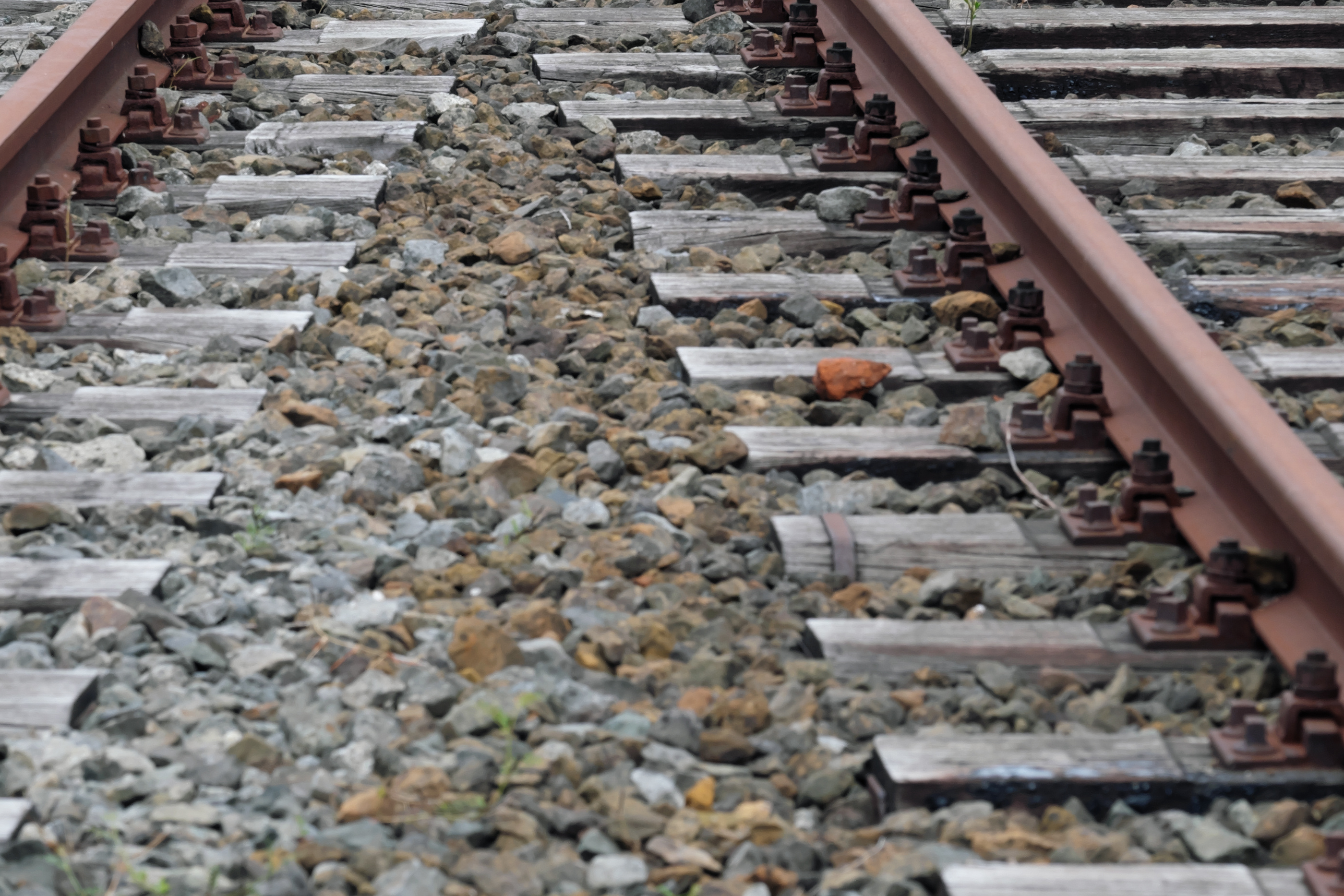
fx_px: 8960
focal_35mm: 240
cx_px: 466
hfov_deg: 8.6
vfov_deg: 5.7
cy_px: 201
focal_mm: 74.4
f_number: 5.6
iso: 200
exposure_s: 1/250
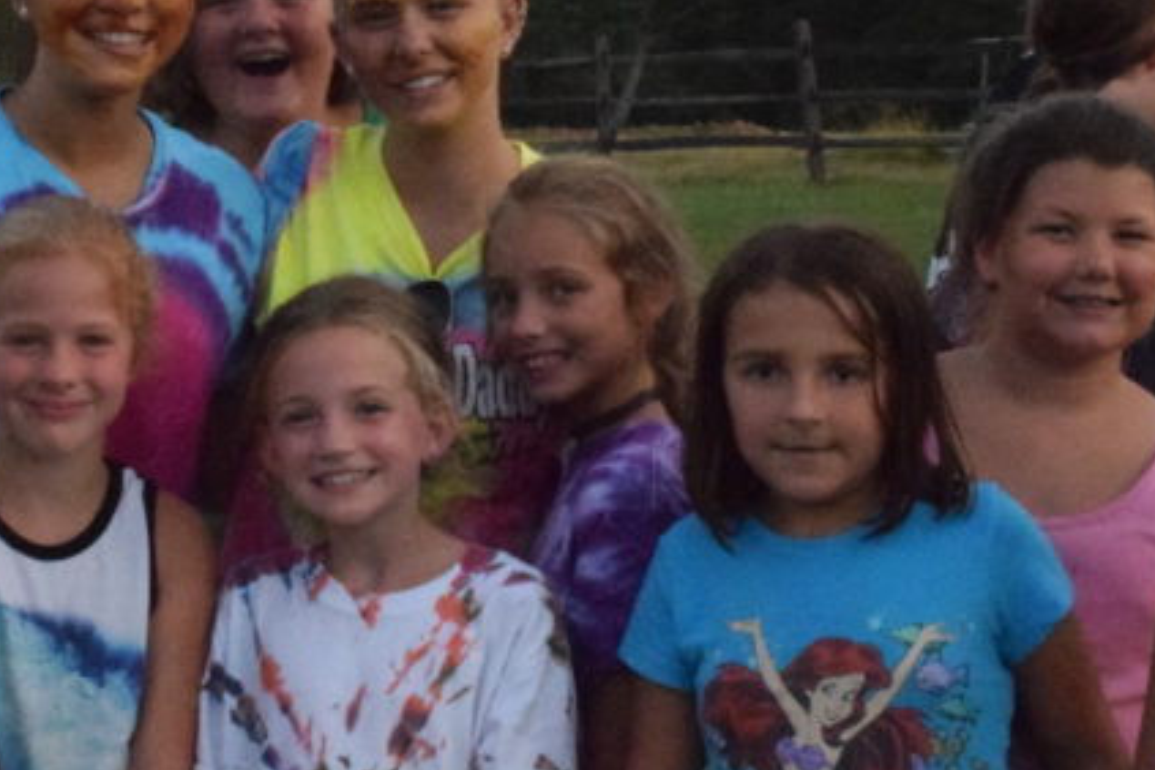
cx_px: 355
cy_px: 310
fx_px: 3497
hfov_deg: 18.7
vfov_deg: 12.6
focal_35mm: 109
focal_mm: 30
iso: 12800
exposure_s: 1/320
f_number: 29
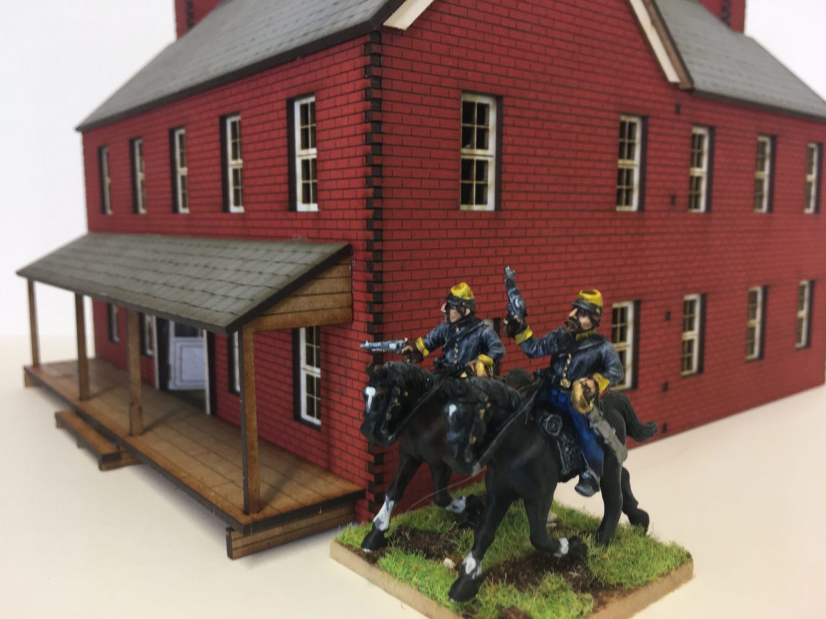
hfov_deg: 61.7
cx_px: 413
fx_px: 692
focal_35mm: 29
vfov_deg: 48.2
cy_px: 310
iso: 100
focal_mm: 4.15
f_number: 2.2
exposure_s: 1/33
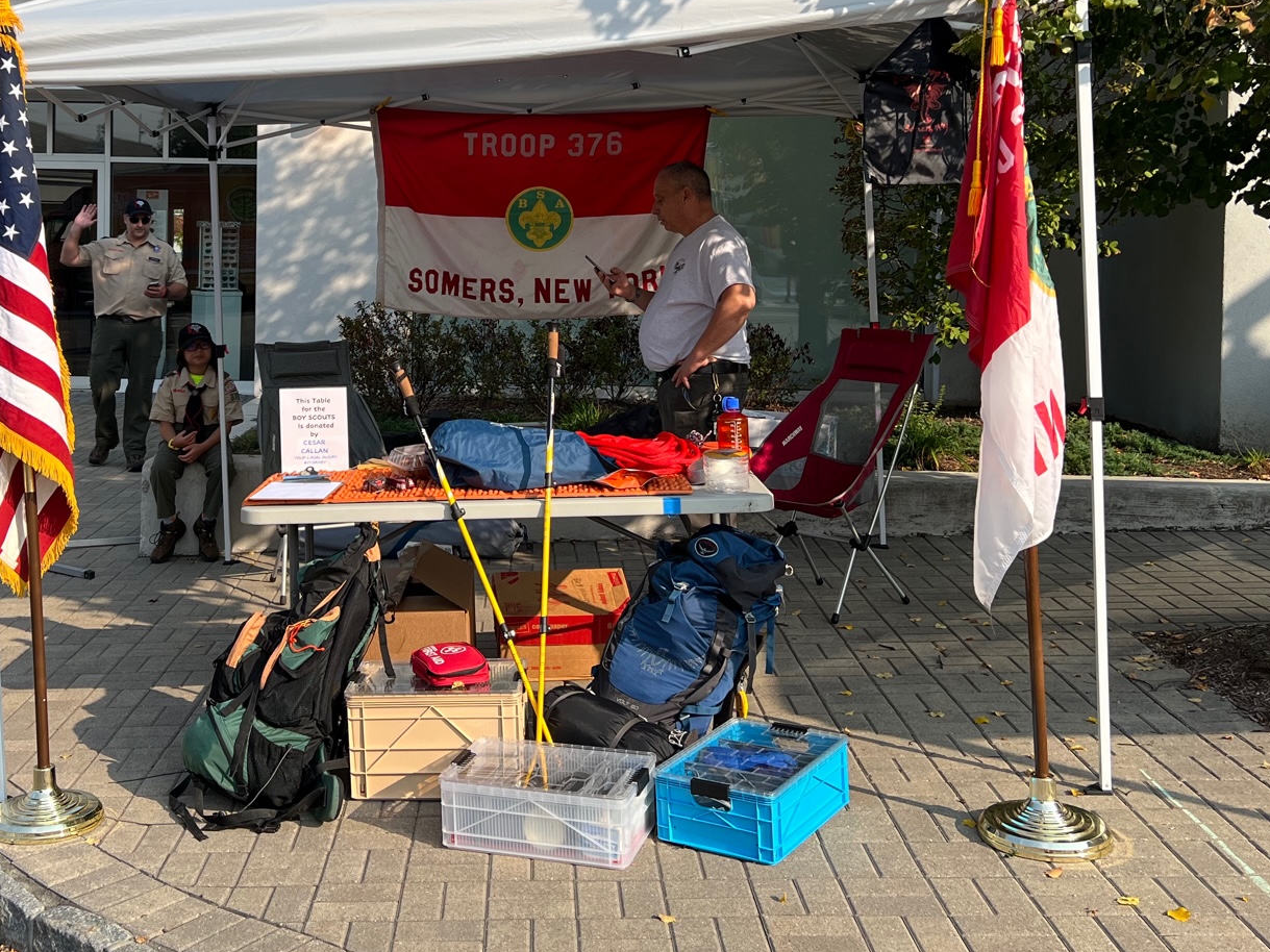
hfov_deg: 43.3
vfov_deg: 33.0
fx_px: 1577
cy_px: 243
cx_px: 433
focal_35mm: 43
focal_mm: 5.7
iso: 50
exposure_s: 1/3077
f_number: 1.5
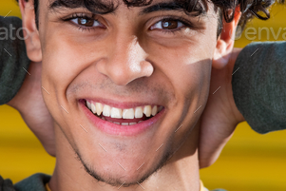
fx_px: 1637
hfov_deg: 10.0
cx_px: 126
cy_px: 78
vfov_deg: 6.7
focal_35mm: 206
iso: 500
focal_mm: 105
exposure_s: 1/320
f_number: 5.6
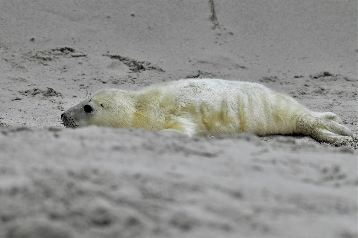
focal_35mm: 270
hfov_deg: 7.6
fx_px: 2683
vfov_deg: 5.1
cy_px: 119
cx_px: 179
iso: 800
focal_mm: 270
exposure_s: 1/640
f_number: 5.6
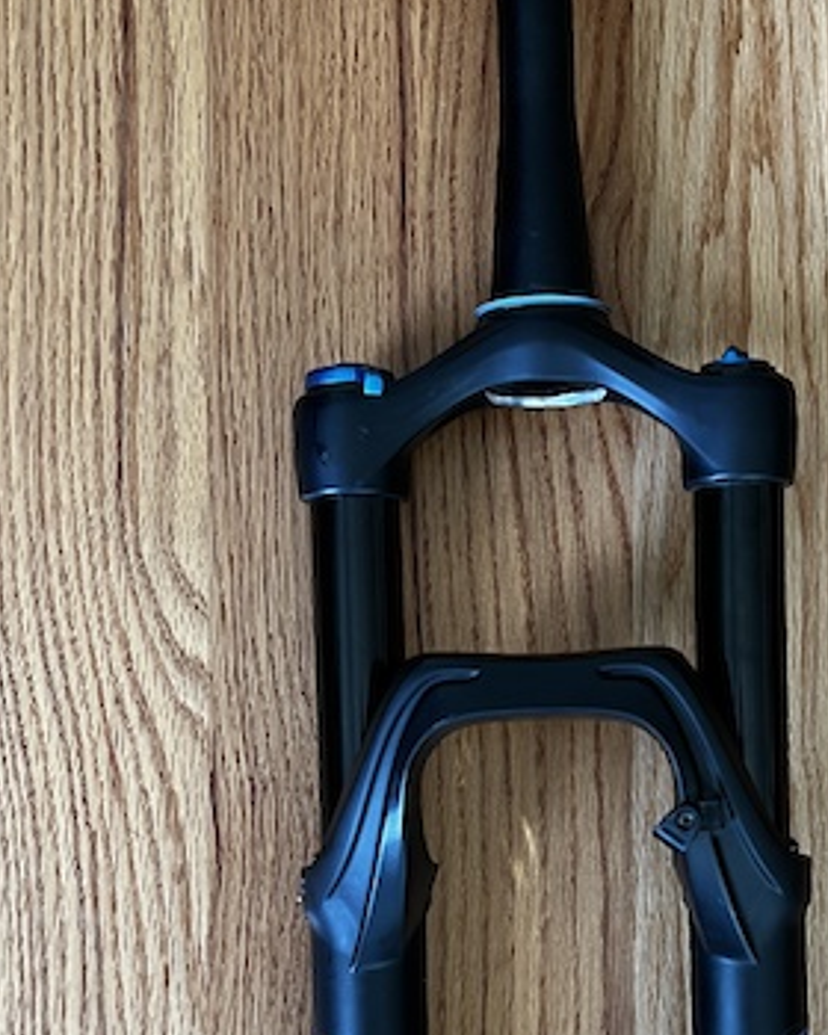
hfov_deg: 26.0
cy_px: 784
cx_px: 577
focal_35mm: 58
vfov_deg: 31.9
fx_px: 1777
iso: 200
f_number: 1.5
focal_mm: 5.7
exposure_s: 1/60
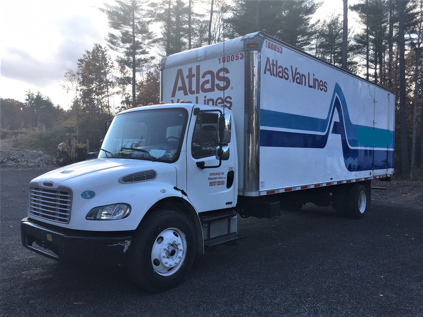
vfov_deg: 48.2
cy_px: 158
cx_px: 212
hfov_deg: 61.7
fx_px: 354
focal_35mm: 29
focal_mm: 4.15
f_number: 2.2
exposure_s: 1/646
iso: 25
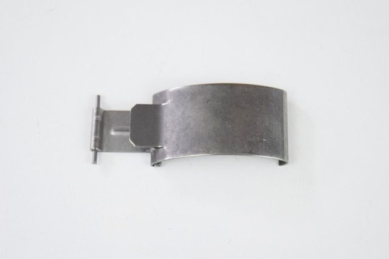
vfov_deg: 16.6
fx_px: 892
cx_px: 194
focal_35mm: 82
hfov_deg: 24.6
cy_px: 130
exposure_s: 1/60
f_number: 5.6
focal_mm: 55
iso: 2000
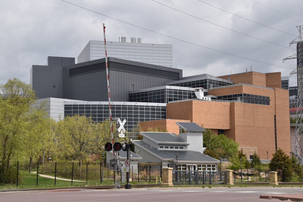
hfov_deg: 27.0
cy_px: 101
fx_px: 631
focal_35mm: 75
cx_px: 152
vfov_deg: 18.2
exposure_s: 1/500
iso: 250
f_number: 11
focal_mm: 50
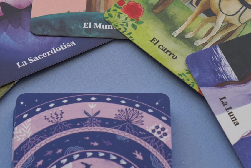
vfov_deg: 7.3
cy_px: 61
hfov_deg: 10.9
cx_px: 104
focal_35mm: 189
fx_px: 1318
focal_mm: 70
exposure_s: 1/50
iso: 100
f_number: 5.6
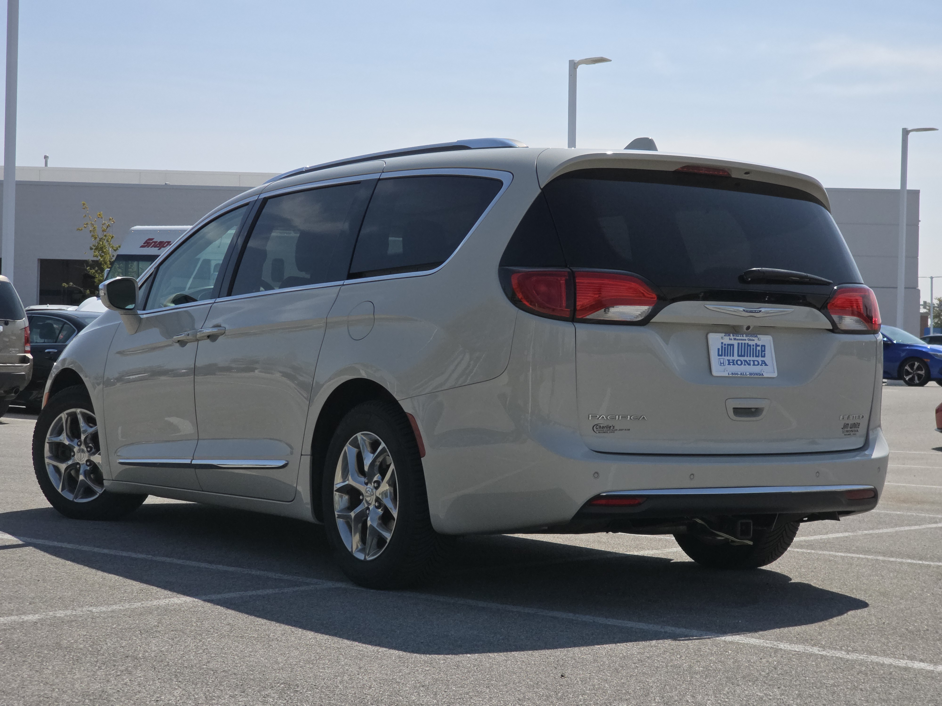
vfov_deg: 21.3
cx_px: 471
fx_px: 1878
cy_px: 353
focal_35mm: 69
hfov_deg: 28.2
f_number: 2.4
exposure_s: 1/3100
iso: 50
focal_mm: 7.9
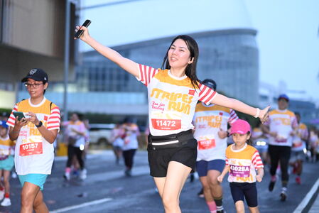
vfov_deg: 16.1
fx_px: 754
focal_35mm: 85
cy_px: 106
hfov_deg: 23.9
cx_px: 160
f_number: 2.5
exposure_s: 1/800
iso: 16000
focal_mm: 85
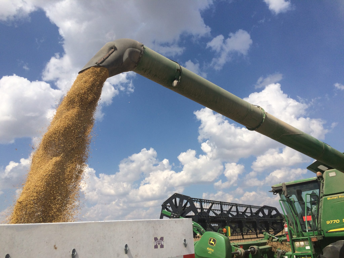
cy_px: 129
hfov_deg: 61.7
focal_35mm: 29
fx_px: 288
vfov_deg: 48.2
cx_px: 172
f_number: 2.2
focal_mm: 4.15
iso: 32
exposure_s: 1/4115
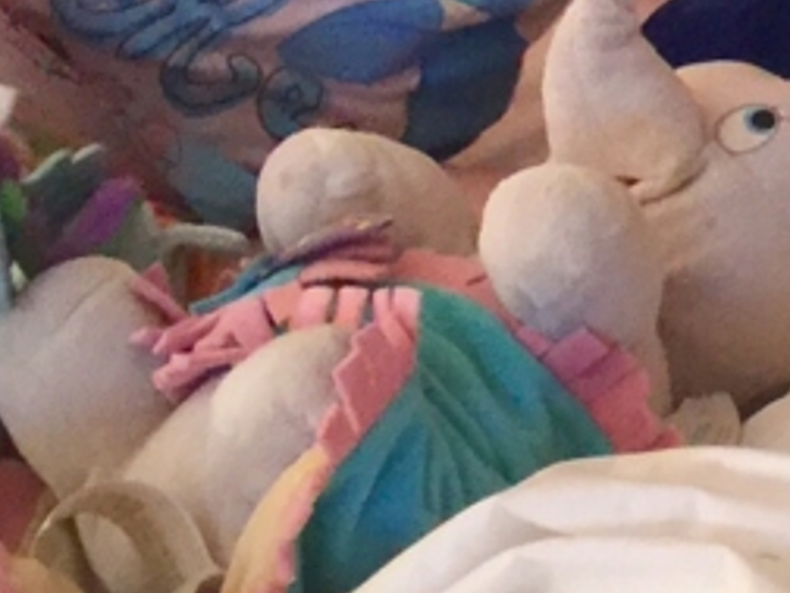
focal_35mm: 138
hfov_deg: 13.6
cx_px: 1100
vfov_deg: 10.5
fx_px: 3149
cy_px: -220
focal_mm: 4.15
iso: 80
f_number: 2.2
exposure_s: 1/4
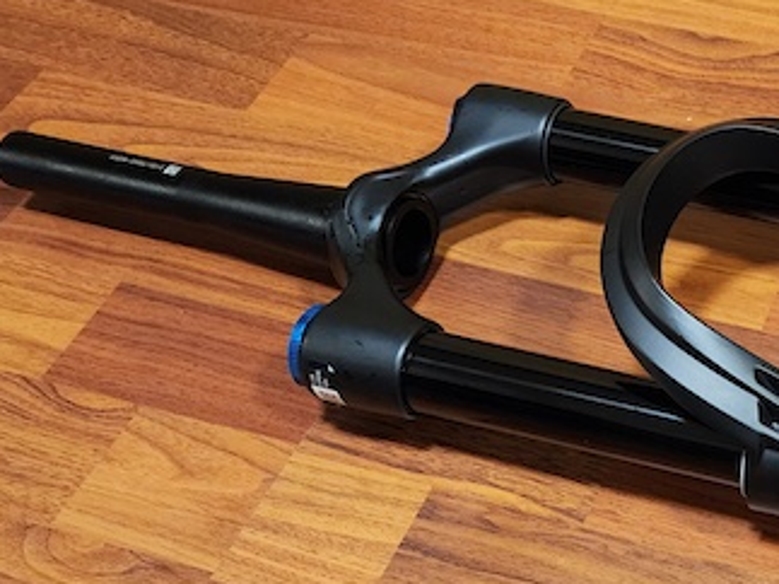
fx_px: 1282
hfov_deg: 30.4
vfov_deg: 25.5
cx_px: 847
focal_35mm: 57
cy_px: 386
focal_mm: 5.4
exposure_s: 1/120
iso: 1000
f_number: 1.8
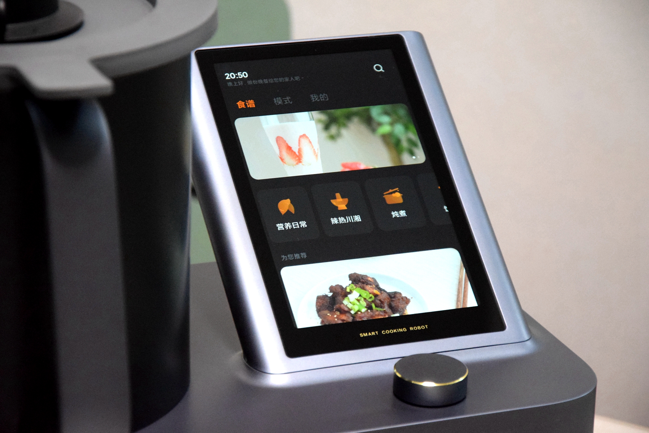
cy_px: 216
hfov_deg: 14.0
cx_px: 324
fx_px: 2650
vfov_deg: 9.3
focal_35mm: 147
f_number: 5.6
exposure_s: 1/125
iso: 5600
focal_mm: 98
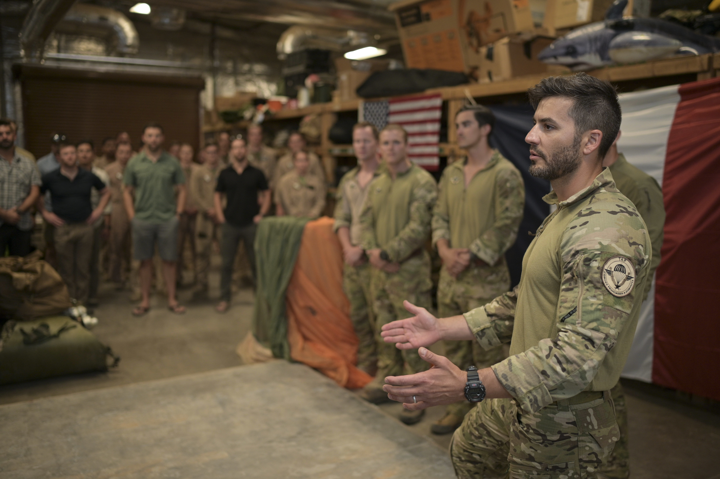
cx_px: 360
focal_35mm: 35
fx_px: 700
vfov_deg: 37.8
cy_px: 240
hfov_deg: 54.5
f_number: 1.8
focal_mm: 35
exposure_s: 1/125
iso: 640
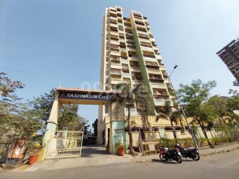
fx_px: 90
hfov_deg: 106.2
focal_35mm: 13
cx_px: 120
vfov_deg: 89.9
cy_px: 90
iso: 65
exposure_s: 1/1225
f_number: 2.2
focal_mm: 1.3
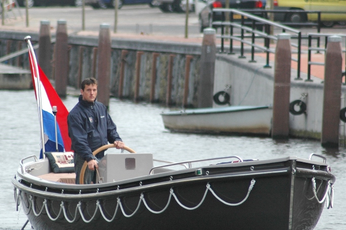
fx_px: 6463
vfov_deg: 2.0
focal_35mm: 673
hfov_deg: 3.1
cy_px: 116
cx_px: 154
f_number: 5.6
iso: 200
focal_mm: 300
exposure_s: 1/1000
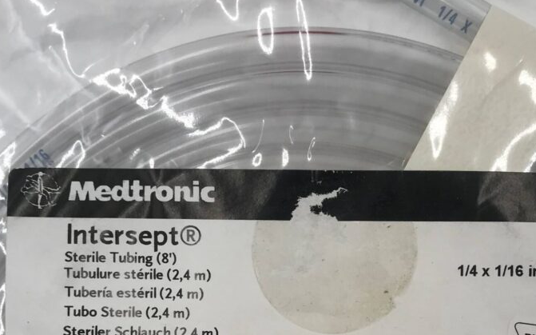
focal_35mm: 59
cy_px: 337
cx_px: 312
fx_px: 862
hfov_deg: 34.5
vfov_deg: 21.2
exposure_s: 1/159
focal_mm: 3.99
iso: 20
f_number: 1.8
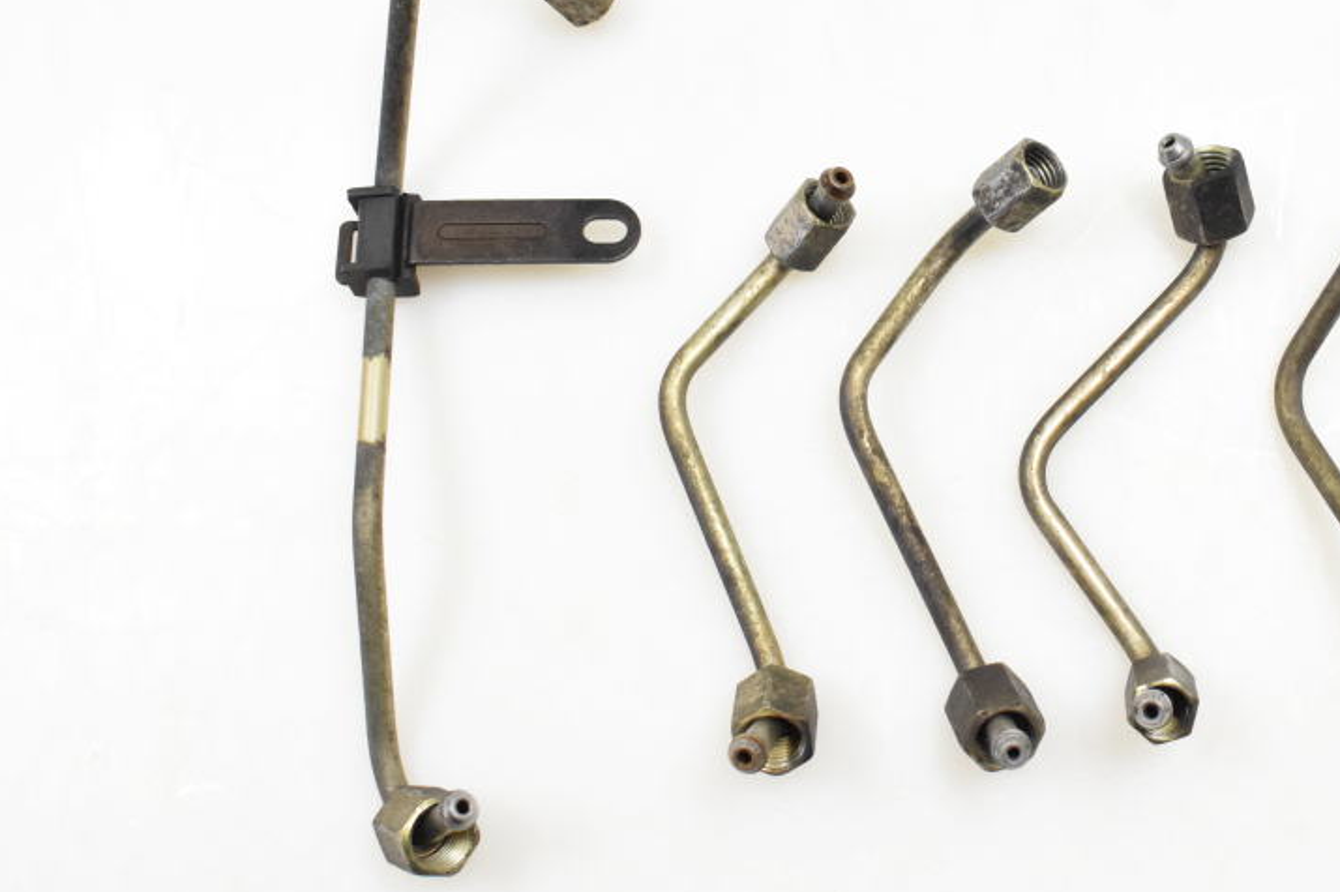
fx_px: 1998
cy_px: 375
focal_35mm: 54
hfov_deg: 36.5
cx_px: 939
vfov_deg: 25.1
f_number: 9
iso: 6400
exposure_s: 1/320
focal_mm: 25
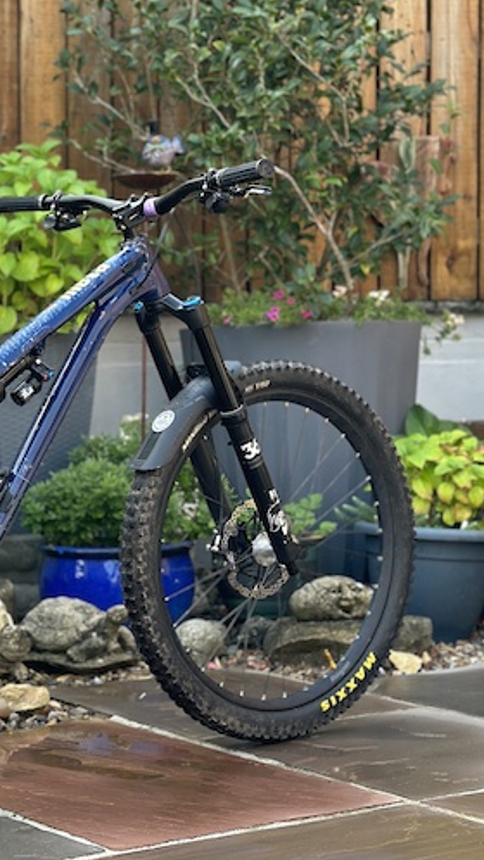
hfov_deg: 14.1
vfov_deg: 25.3
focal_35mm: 84
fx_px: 1917
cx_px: -22
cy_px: 408
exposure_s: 1/340
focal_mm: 6.86
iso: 80
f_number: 1.78
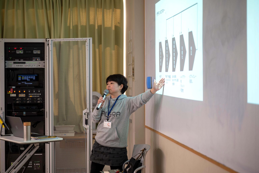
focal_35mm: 75
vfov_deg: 18.2
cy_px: 86
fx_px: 540
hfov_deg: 27.0
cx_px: 130
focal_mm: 75
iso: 500
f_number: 2.8
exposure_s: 1/80
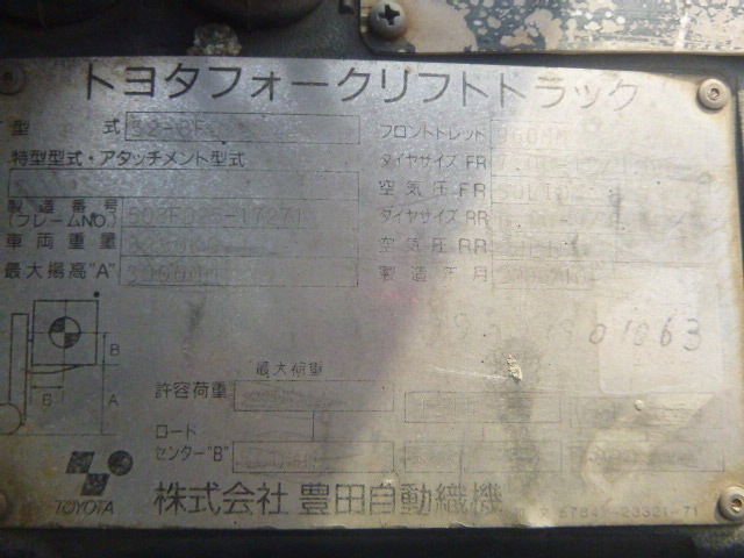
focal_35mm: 25
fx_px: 537
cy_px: 279
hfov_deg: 69.4
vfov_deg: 54.9
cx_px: 372
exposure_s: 1/640
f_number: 9
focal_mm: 4.5
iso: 400
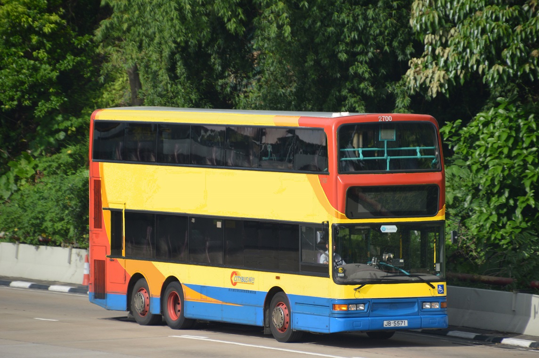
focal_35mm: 300
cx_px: 270
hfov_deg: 6.9
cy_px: 179
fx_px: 4486
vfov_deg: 4.6
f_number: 6.3
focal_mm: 200
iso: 125
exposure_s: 1/400
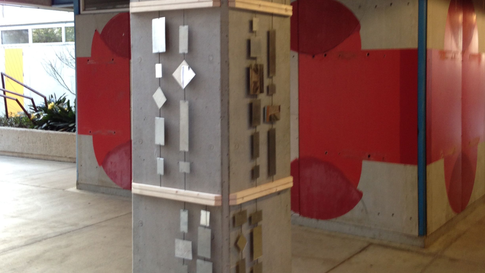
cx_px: 242
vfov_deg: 24.8
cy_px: 90
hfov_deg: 42.9
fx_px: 617
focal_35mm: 48
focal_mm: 4.12
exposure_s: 1/20
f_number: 2.4
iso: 64
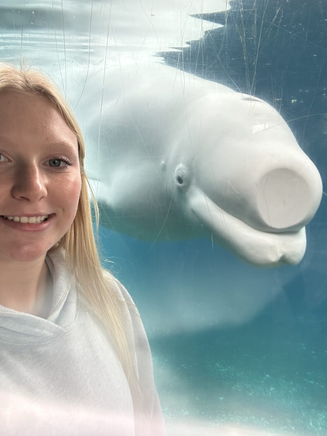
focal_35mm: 31
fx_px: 390
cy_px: 219
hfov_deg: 45.5
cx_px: 164
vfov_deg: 58.3
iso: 80
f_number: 1.9
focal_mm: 2.69
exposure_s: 1/70
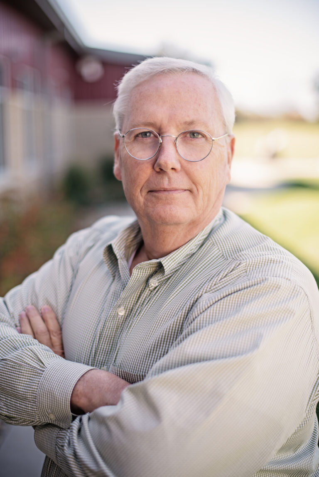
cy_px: 238
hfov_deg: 27.0
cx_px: 160
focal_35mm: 50
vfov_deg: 39.6
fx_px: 664
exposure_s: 1/1000
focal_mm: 50
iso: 100
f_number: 2
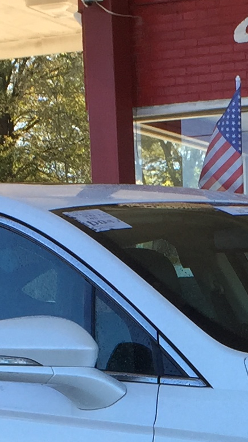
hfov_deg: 8.8
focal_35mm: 133
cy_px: 539
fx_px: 1555
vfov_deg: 15.5
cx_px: 400
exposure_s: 1/286
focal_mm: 4.15
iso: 32
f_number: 2.2
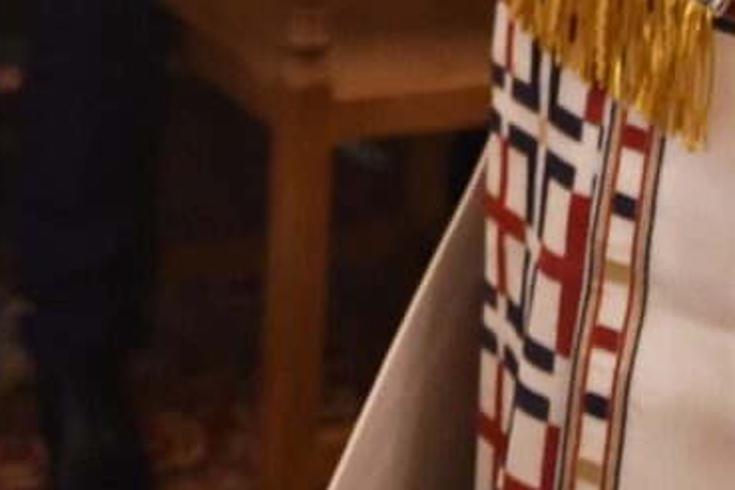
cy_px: -523
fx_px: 4083
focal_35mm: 200
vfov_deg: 6.6
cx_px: 70
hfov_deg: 10.2
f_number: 2.8
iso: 2000
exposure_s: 1/125
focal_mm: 24
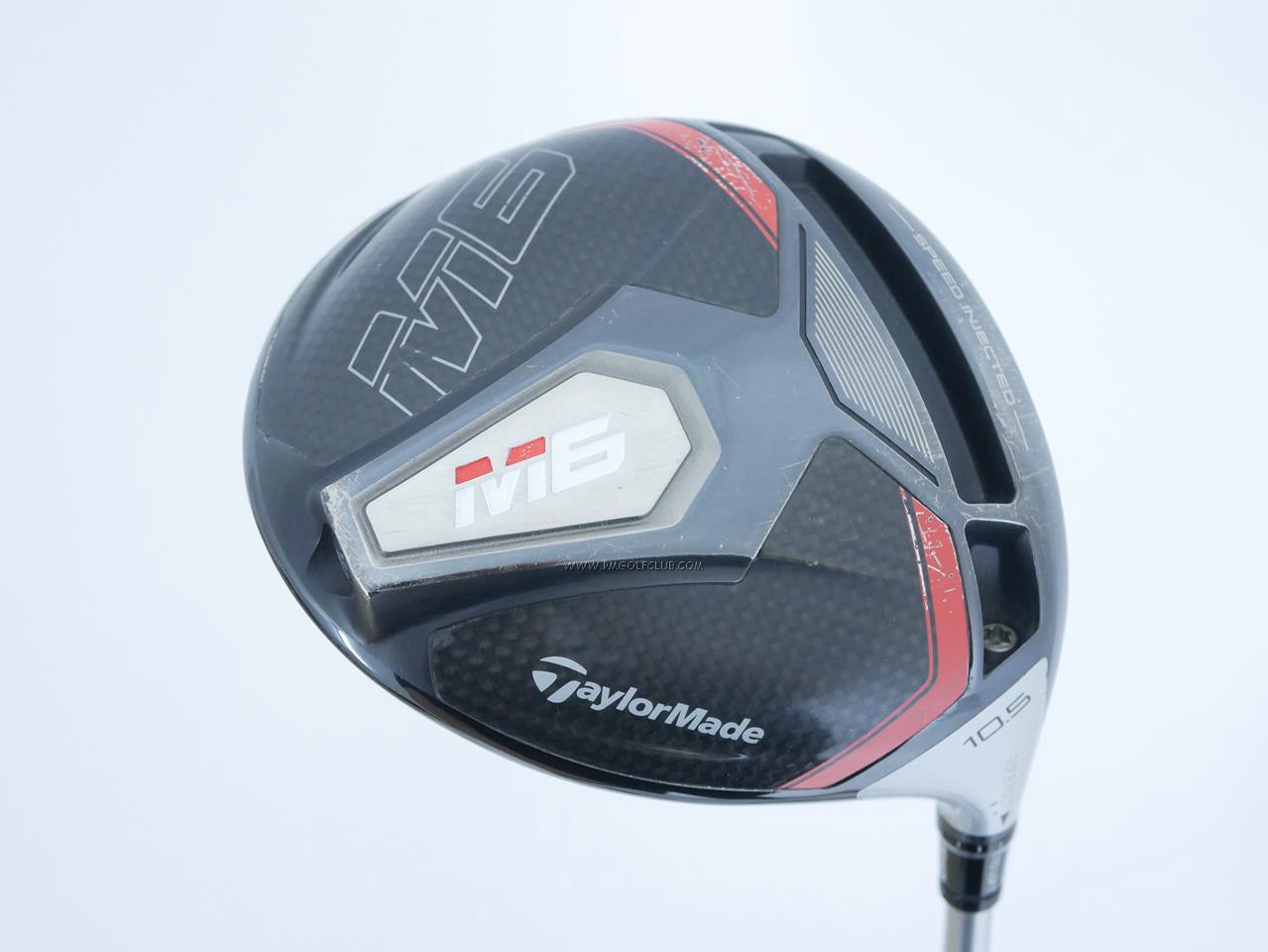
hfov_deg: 38.2
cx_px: 634
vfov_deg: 29.1
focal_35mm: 50
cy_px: 476
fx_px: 1832
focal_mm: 25
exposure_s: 1/50
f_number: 4.5
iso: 1600
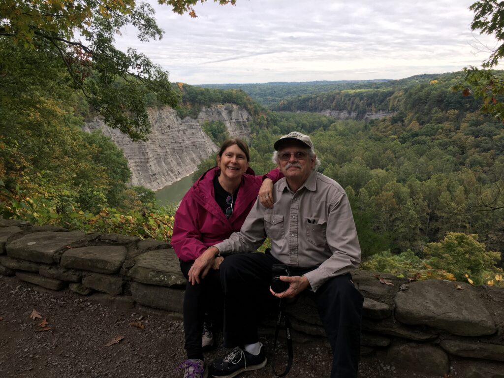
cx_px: 252
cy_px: 189
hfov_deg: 61.7
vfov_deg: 48.2
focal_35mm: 29
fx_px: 422
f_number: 2.2
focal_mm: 4.15
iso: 25
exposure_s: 1/427
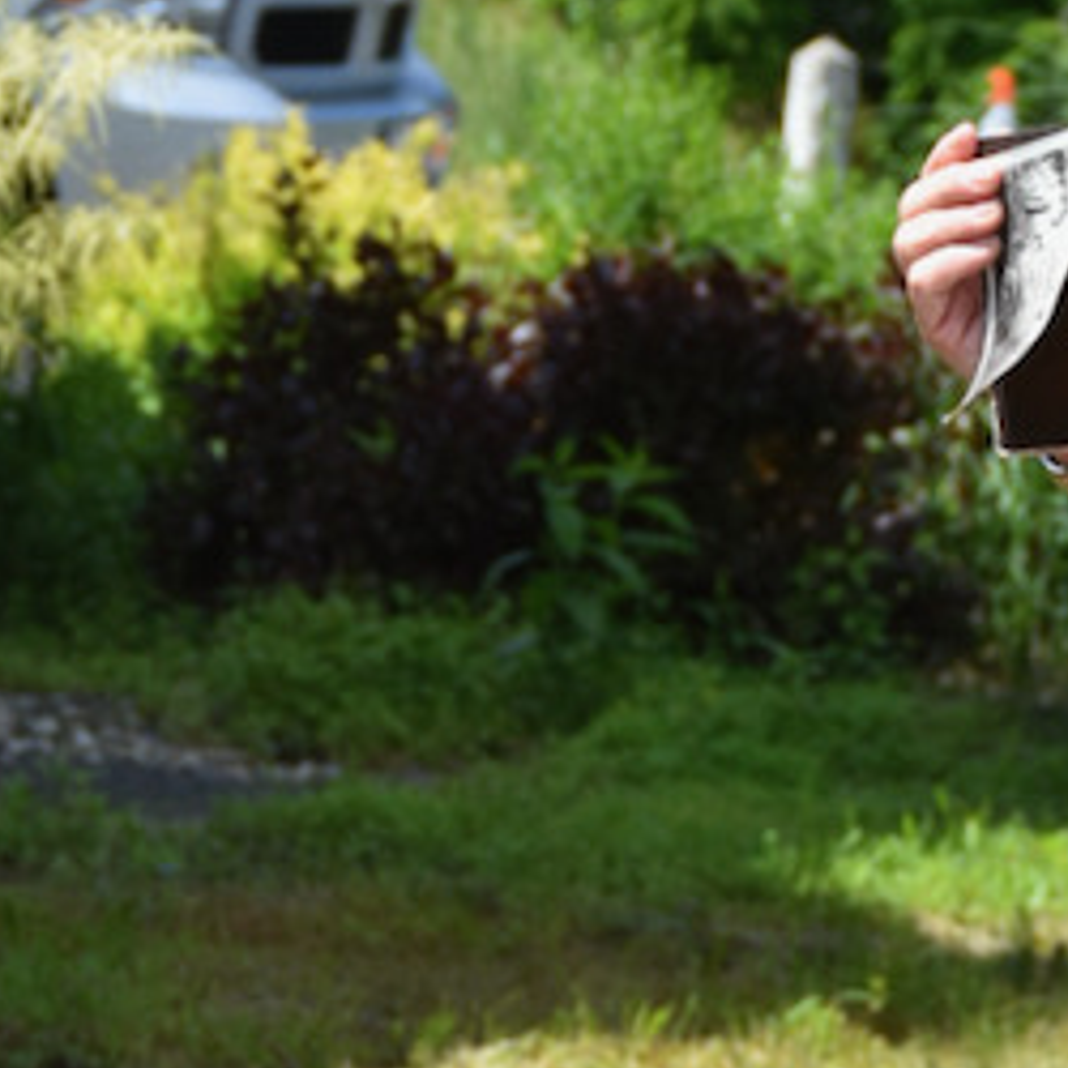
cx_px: 1525
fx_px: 11833
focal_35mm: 339
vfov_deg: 5.2
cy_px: 1136
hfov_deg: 5.1
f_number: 8
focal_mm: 52
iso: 160
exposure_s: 1/500
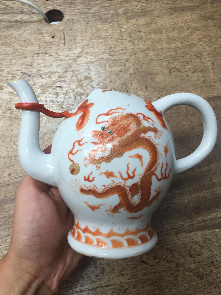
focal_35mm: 29
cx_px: 110
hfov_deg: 48.2
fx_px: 247
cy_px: 148
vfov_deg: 61.7
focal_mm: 4.15
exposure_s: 1/33
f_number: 2.2
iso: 50
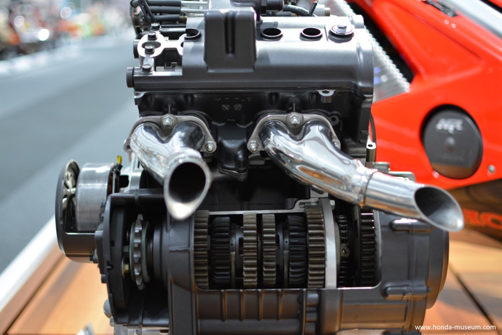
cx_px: 251
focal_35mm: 52
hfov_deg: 37.8
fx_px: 732
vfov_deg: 25.8
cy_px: 168
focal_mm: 35
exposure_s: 1/60
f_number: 1.8
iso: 560
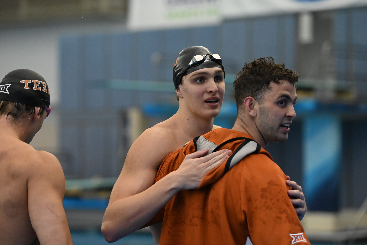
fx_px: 1376
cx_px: 184
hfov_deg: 15.2
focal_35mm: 135
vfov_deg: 10.2
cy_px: 122
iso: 10000
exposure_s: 1/1250
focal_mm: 135
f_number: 2.8
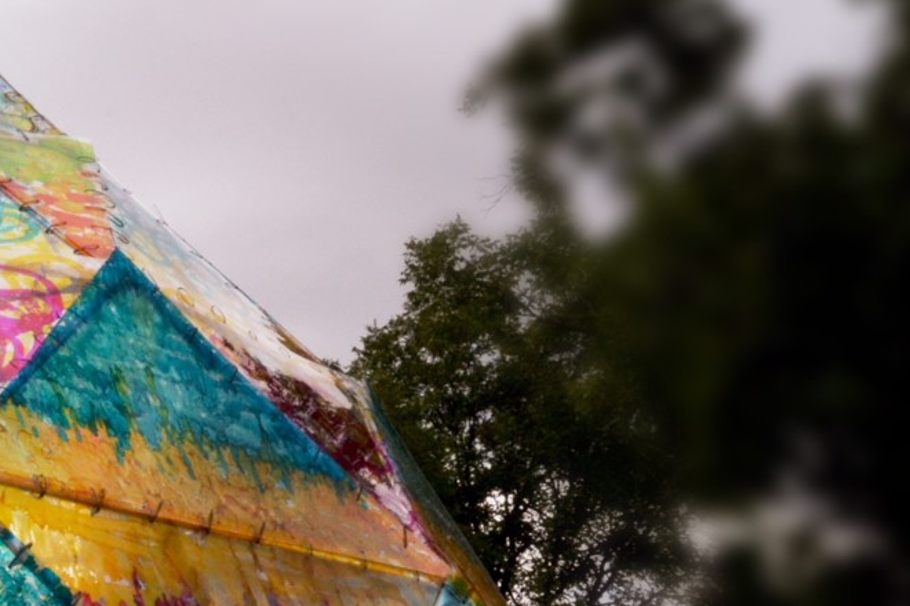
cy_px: 520
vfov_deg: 16.9
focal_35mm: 80
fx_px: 2022
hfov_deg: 23.8
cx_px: -79
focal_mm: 22
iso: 560
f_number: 22
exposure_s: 1/125
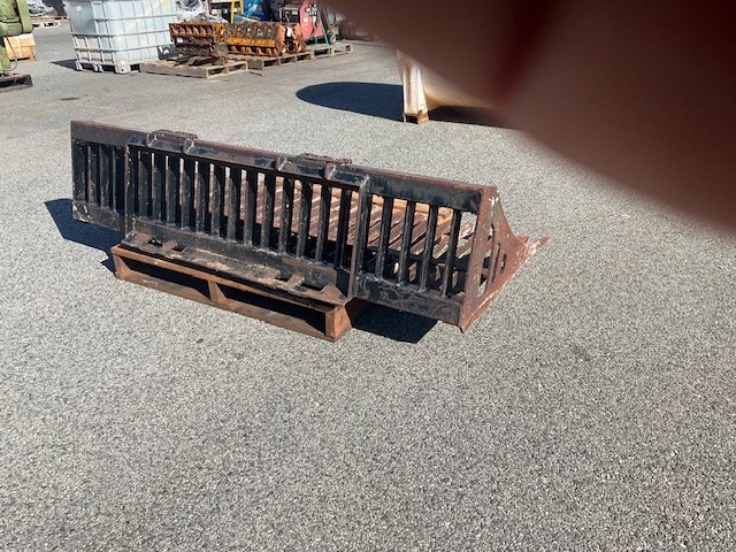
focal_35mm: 29
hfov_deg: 61.7
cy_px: 276
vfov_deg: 48.2
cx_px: 368
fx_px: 617
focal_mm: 3
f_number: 1.8
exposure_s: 1/1144
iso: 16
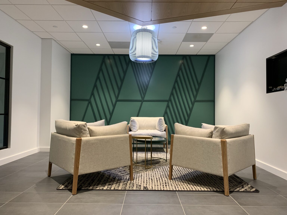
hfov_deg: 67.3
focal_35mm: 26
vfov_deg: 53.1
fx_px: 216
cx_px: 144
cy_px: 108
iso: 200
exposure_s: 1/60
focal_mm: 4.25
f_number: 1.8
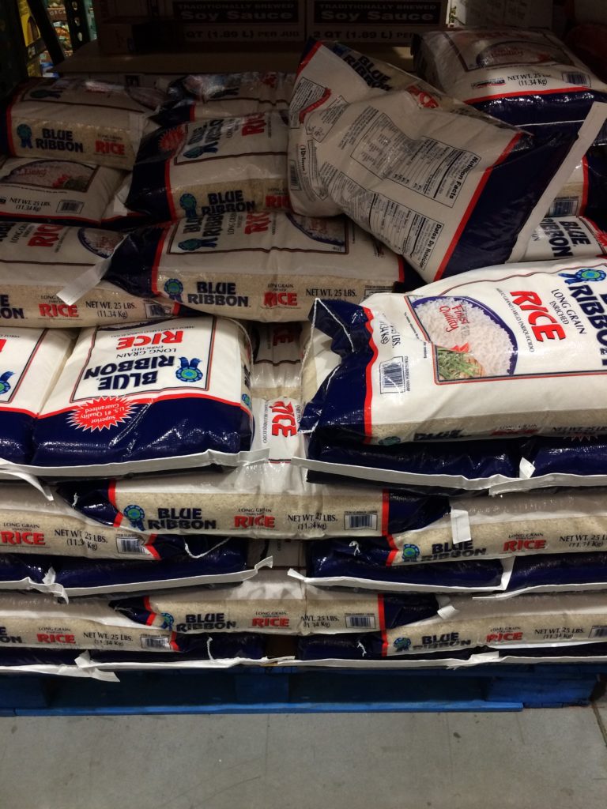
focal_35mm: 29
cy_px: 404
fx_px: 678
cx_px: 304
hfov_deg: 48.2
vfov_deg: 61.7
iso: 80
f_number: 2.2
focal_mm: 4.15
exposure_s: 1/33
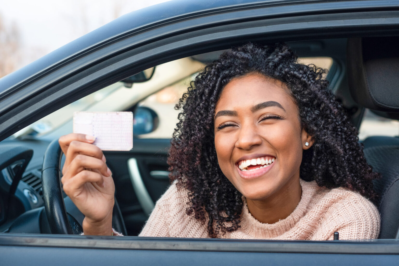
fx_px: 587
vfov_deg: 25.5
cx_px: 200
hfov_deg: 37.5
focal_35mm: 53
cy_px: 133
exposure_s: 1/900
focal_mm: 35
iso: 400
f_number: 2.8
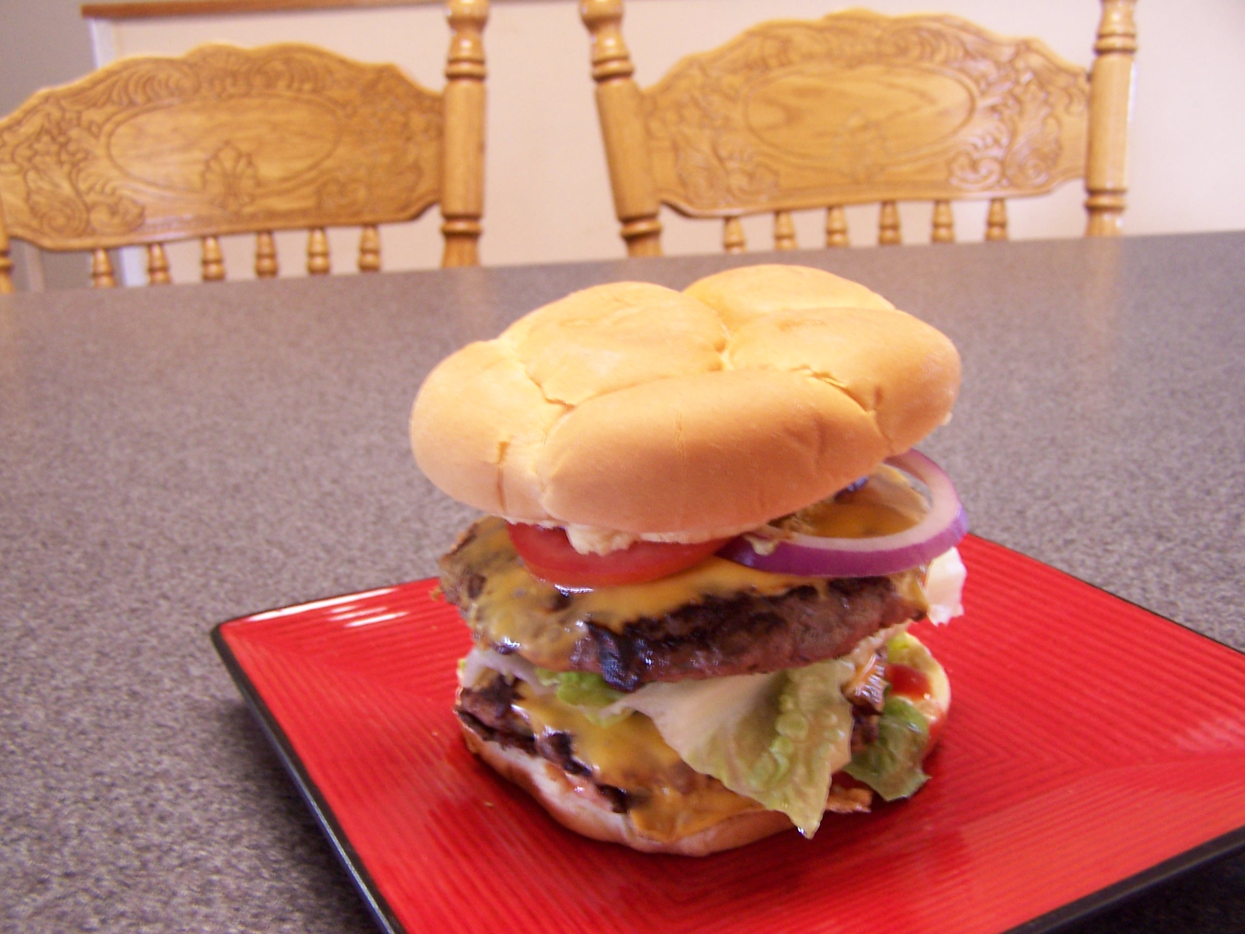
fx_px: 1367
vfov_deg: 37.7
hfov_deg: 49.0
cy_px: 467
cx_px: 622
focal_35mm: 38
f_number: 2.8
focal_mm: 6.3
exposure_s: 1/6
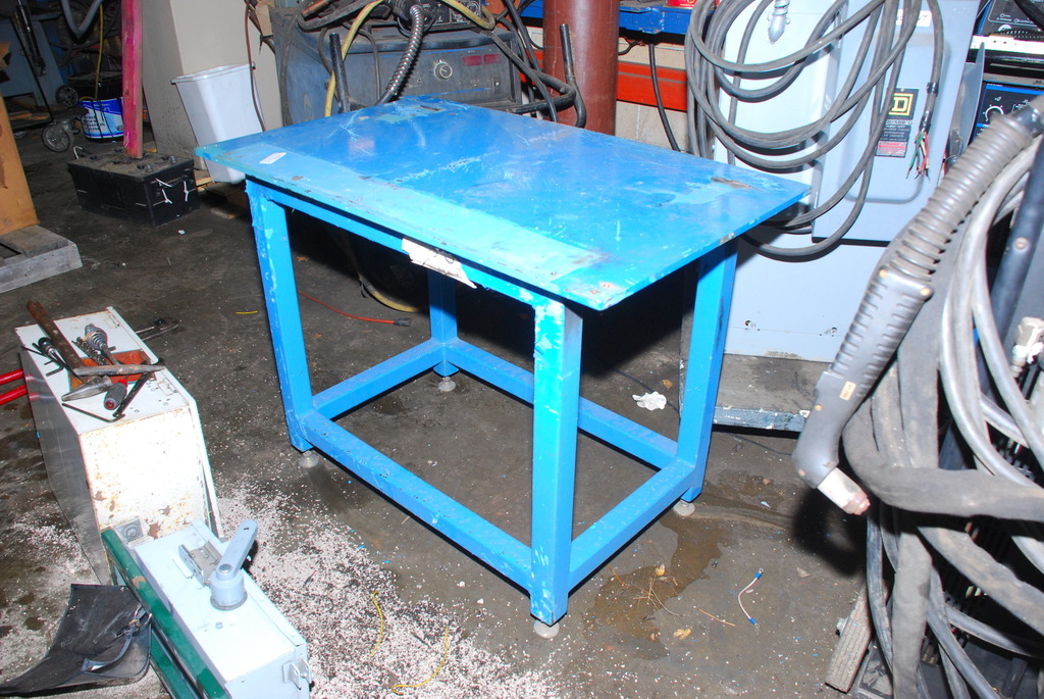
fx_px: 784
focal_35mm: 27
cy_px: 350
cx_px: 522
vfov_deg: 48.0
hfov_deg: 67.3
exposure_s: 1/60
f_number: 5
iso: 400
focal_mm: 18
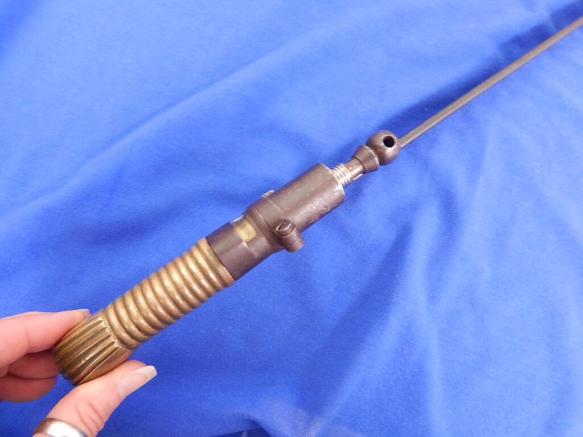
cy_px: 218
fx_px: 371
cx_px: 292
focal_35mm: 22
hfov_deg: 76.4
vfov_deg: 61.1
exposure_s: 1/8
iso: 450
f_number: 3
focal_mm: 4
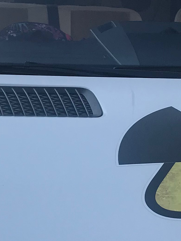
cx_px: 198
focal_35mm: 108
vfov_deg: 18.2
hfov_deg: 13.4
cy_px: 131
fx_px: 753
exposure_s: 1/1198
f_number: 1.8
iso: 20
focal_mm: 3.99
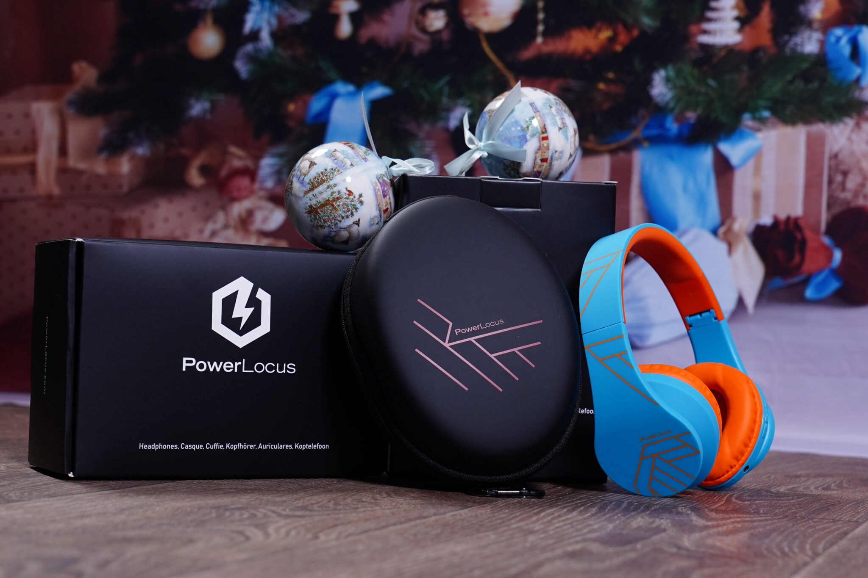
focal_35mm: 70
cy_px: 289
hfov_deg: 28.8
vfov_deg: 19.5
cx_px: 434
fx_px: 1688
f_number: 5.6
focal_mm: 47
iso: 320
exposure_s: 1/160
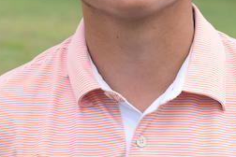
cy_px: -39
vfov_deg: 6.5
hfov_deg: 9.8
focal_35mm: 209
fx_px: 1372
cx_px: 128
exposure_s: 1/2000
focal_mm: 55
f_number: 5.6
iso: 800
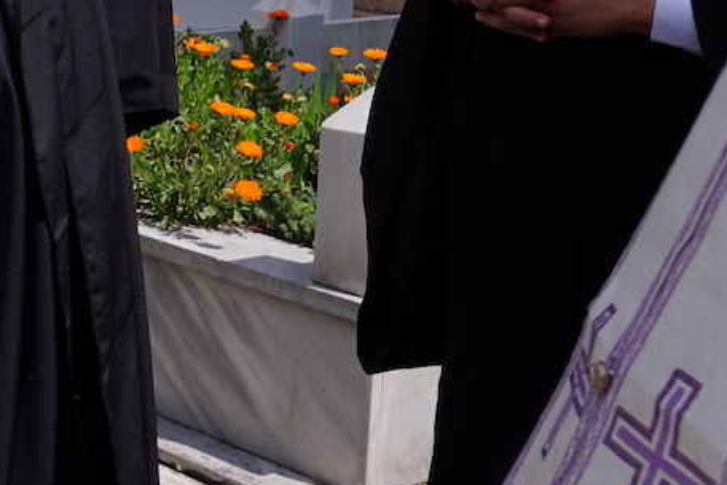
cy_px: -144
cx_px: -517
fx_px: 2039
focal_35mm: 101
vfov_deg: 13.1
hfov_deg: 17.2
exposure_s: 1/1000
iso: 100
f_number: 5.6
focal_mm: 24
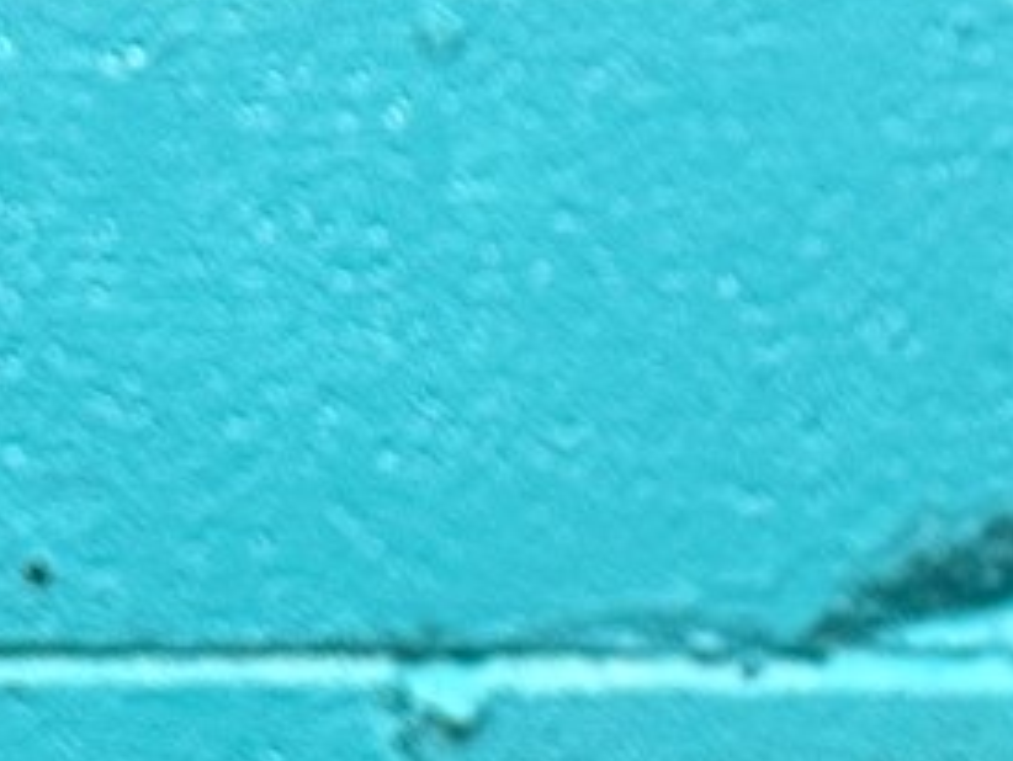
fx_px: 5126
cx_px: 1767
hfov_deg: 10.7
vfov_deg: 7.6
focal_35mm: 175
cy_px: 2128
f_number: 1.78
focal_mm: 6.86
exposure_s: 1/100
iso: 160
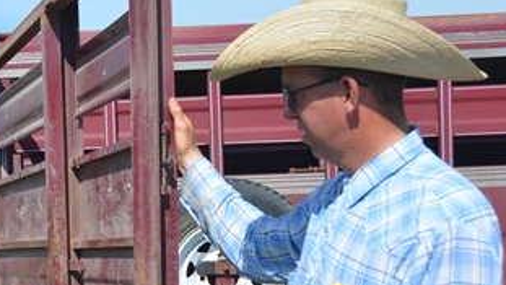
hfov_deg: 26.9
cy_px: 309
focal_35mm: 73
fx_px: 980
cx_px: -32
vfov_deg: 16.1
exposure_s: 1/1600
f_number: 5.6
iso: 400
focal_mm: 20
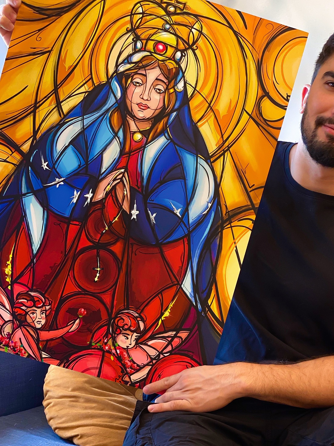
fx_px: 926
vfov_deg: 26.9
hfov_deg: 20.4
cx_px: 211
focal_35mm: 72
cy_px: 278
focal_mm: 6
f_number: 2
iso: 125
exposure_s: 1/35
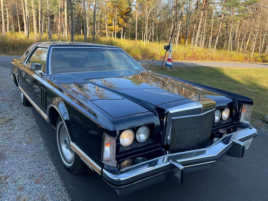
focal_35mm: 29
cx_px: 134
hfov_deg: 61.7
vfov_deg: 48.2
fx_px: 225
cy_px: 100
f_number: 1.8
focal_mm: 3
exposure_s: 1/281
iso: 16
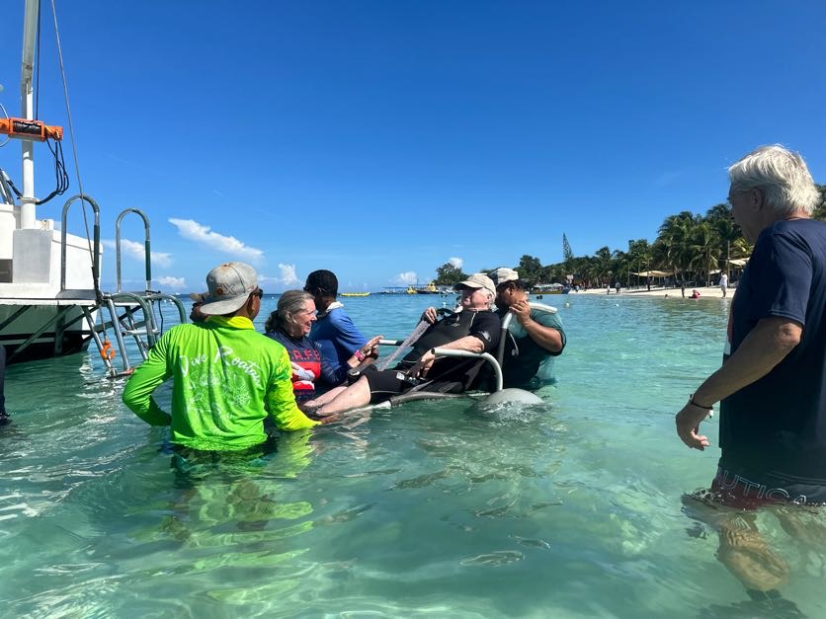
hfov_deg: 71.6
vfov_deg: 56.8
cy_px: 310
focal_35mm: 24
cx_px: 413
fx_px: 573
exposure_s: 1/5263
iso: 80
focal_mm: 6.86
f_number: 1.78
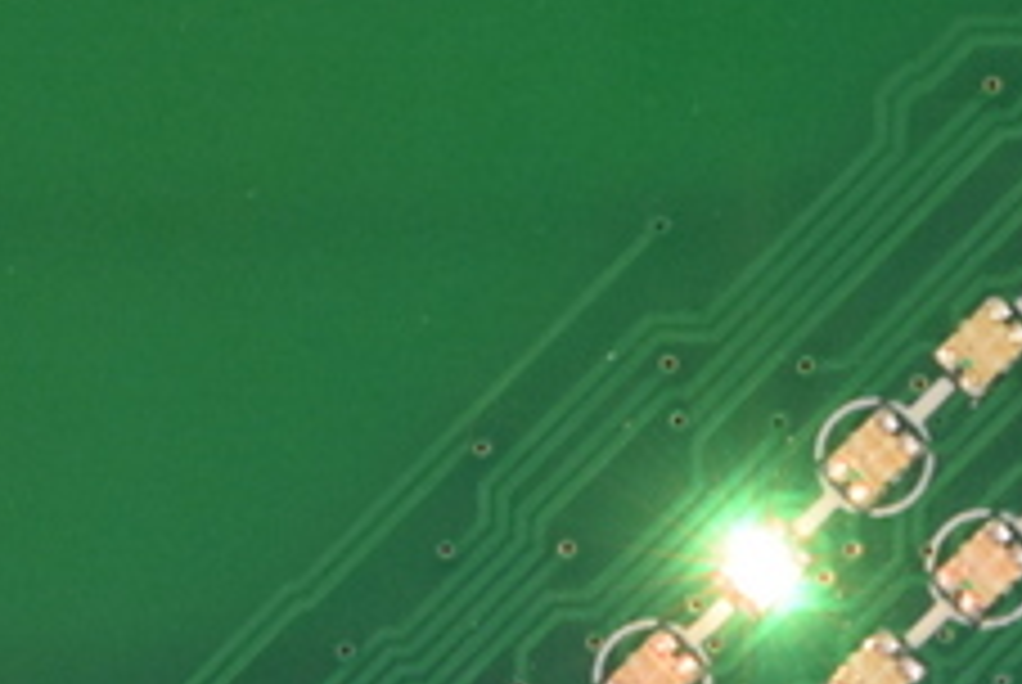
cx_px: 1045
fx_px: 13445
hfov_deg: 4.3
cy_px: 398
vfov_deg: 2.9
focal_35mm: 473
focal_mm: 70
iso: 2500
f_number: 4.5
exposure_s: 1/100
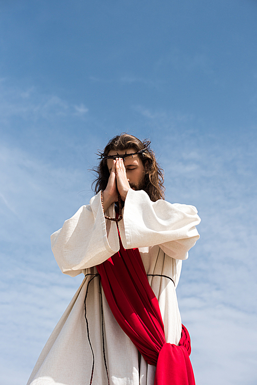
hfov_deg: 27.0
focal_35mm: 50
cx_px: 128
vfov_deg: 39.6
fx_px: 535
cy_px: 192
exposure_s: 1/2000
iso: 100
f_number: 5
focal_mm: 50
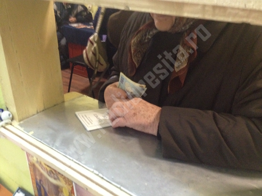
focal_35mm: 35
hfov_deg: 52.6
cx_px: 131
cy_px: 98
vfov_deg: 40.7
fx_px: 265
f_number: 2.4
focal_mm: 4.28
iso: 500
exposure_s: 1/15
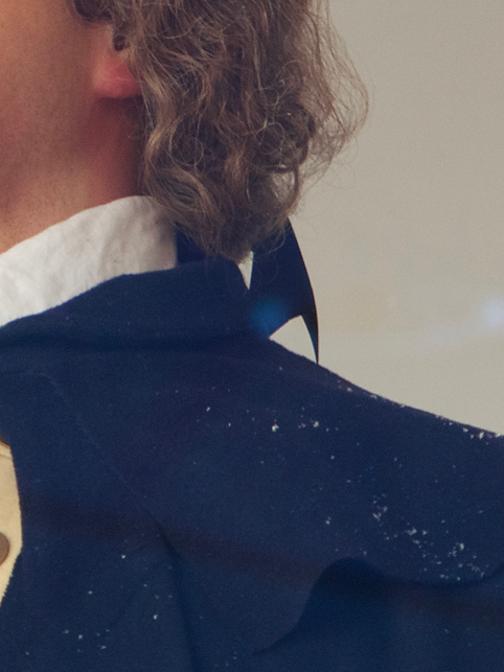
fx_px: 15943
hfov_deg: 1.8
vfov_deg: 2.4
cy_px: 144
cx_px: -78
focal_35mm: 821
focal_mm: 63.4
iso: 200
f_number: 2.8
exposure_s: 1/30
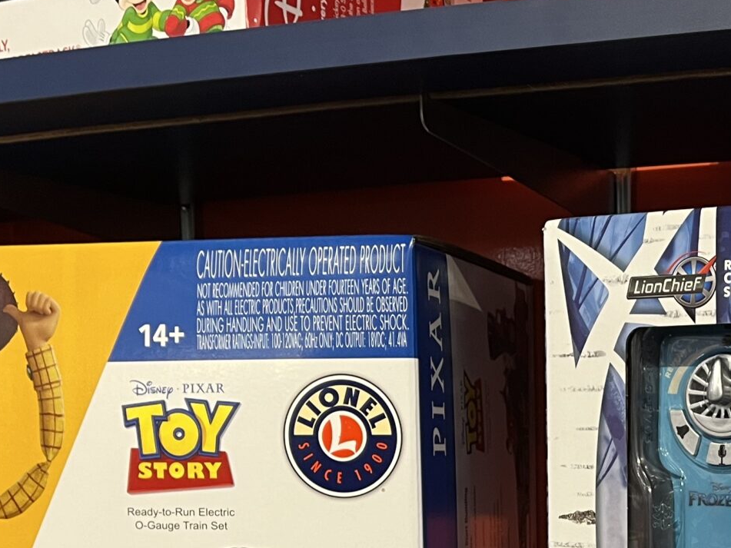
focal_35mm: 70
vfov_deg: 20.0
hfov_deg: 26.9
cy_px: 616
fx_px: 1478
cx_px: 643
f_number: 1.6
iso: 100
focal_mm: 5.1
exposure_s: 1/60
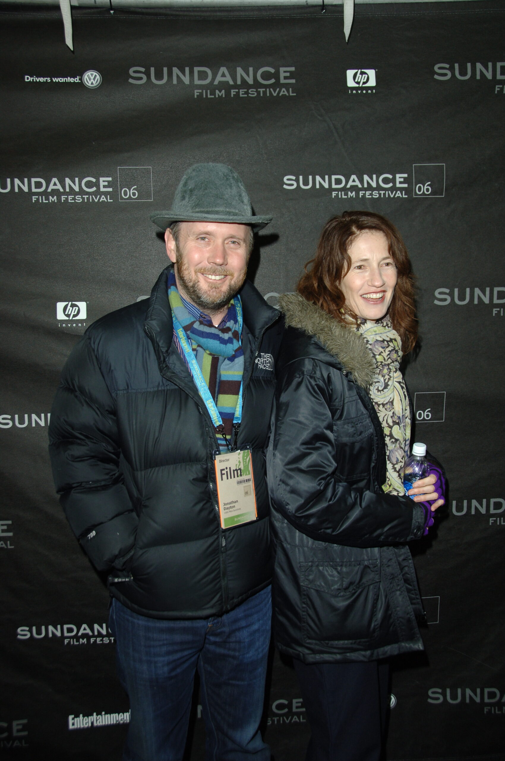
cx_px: 252
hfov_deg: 39.9
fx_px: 696
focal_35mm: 33
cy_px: 380
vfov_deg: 57.3
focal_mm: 22
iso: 320
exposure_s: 1/160
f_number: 5
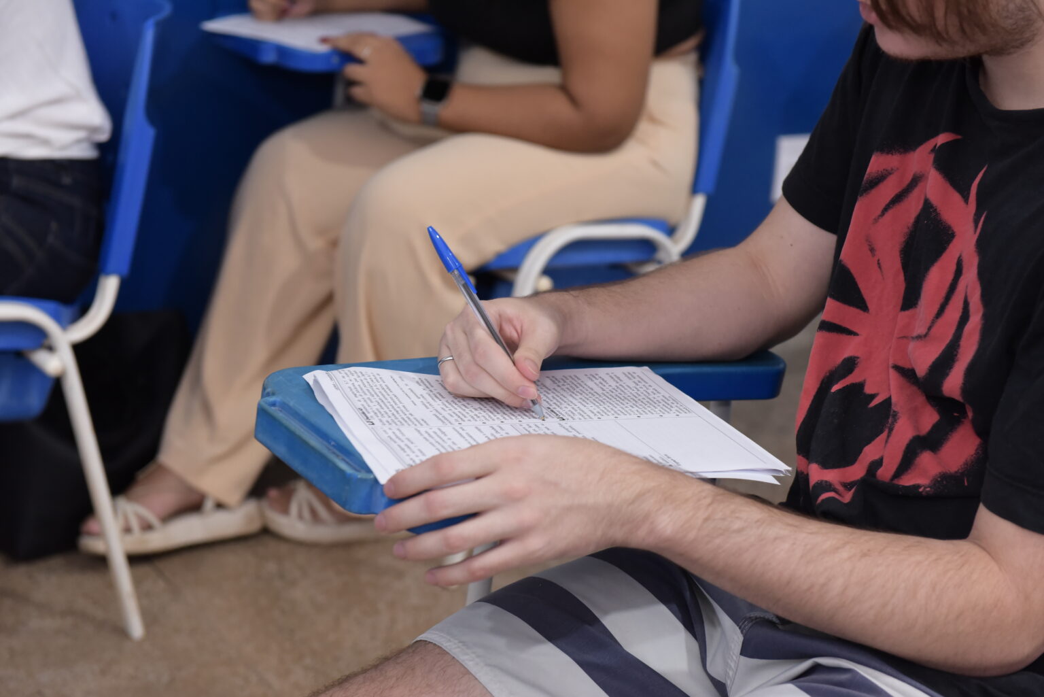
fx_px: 2030
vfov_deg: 19.5
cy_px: 348
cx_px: 522
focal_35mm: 70
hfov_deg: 28.8
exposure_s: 1/125
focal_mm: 70
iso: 2500
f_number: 5
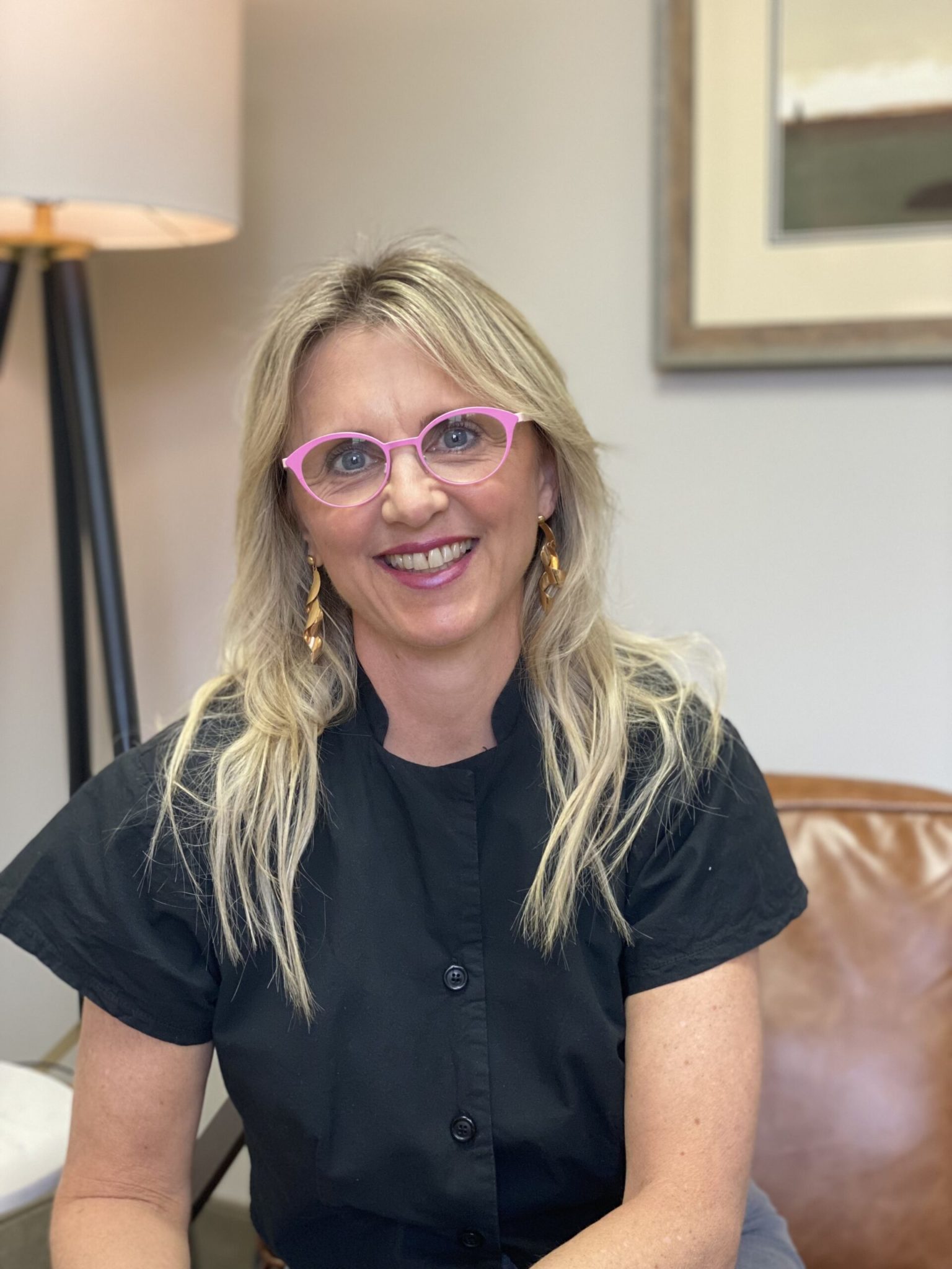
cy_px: 634
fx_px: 1907
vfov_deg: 36.8
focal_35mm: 52
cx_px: 476
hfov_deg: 28.0
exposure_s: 1/120
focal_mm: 6
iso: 200
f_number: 2
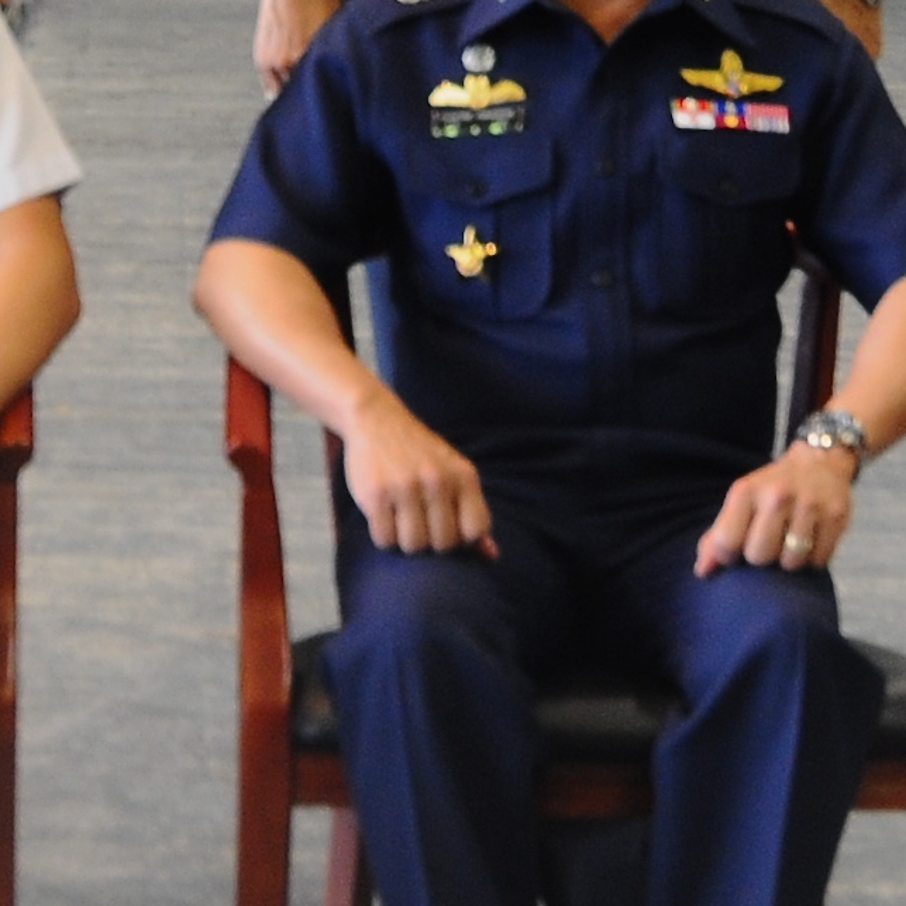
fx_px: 5123
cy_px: -242
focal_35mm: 173
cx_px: -28
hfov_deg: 10.0
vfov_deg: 9.9
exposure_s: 1/13
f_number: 4
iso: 320
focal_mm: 24
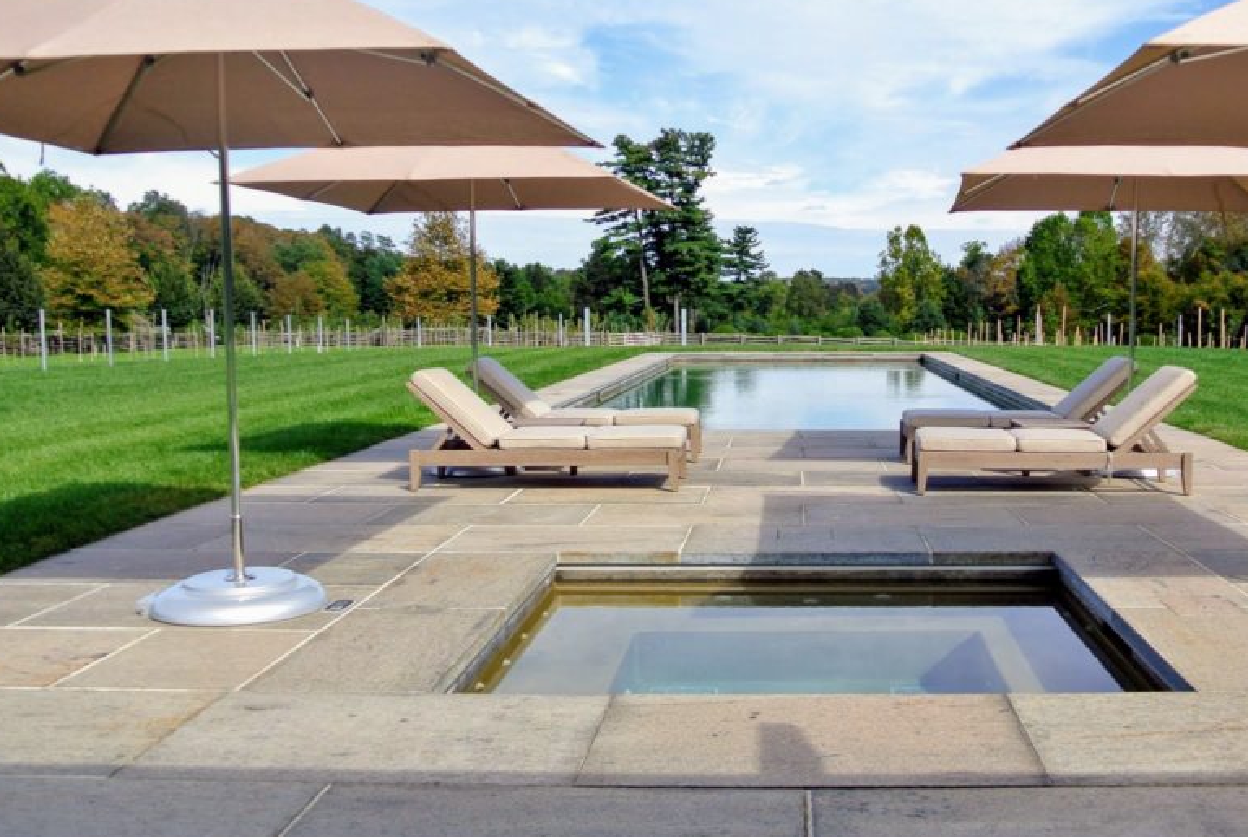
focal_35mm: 36
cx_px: 785
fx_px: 1250
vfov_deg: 37.0
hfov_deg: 52.4
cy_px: 457
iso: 100
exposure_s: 1/500
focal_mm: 10
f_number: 4.5
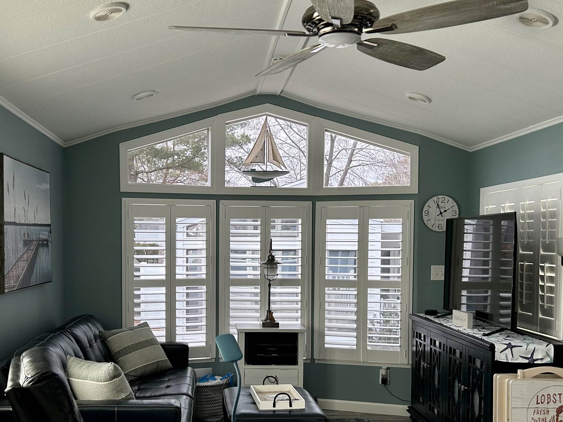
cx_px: 222
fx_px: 651
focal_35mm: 40
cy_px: 268
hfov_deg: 46.5
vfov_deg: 35.7
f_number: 1.5
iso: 100
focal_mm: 5.7
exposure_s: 1/120
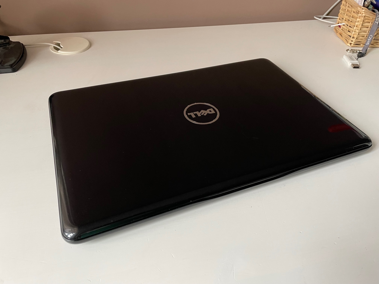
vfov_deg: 53.1
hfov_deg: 67.3
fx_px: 285
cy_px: 142
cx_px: 190
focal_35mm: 26
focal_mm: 4.2
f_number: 1.6
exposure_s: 1/60
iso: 200
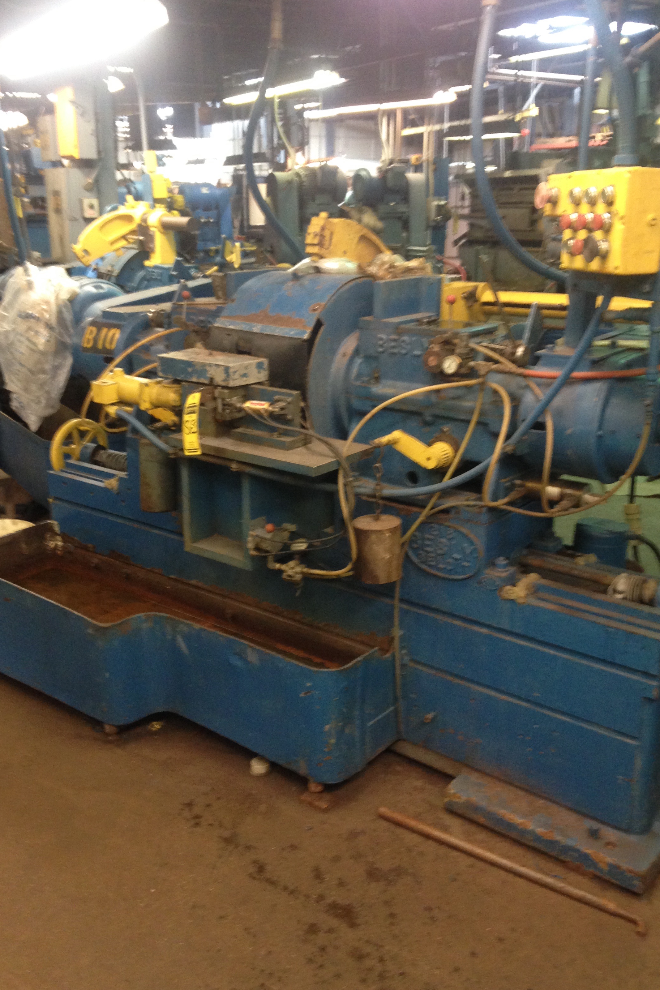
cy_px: 492
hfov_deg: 37.8
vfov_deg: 54.4
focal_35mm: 35
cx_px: 311
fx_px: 962
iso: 200
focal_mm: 4.12
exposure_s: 1/20
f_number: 2.4
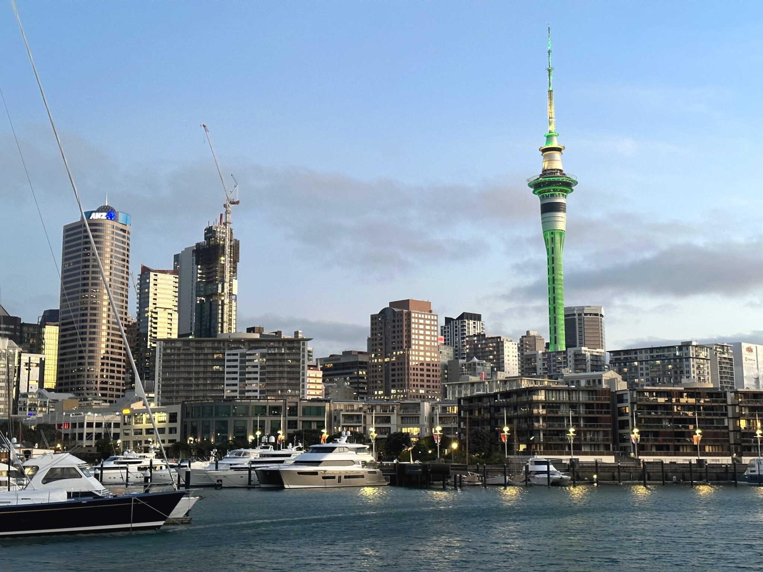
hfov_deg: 39.7
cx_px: 382
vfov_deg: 30.3
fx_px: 1058
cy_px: 286
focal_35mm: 48
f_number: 1.78
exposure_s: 1/40
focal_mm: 6.86
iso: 320
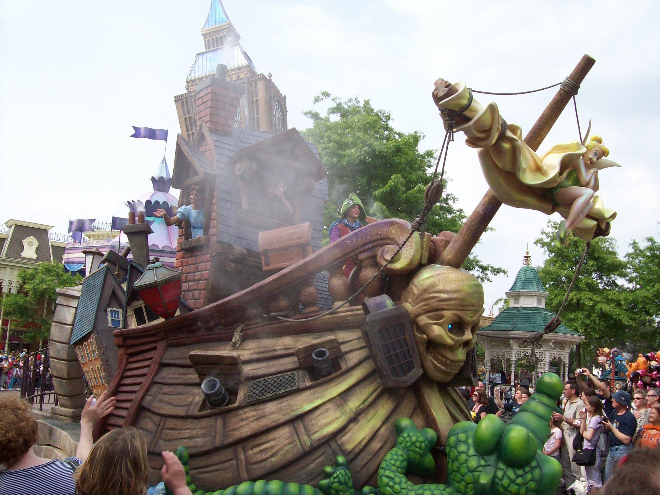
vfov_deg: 39.7
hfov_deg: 51.4
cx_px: 330
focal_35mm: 36
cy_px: 248
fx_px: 686
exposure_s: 1/353
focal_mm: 6
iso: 80
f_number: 4.8
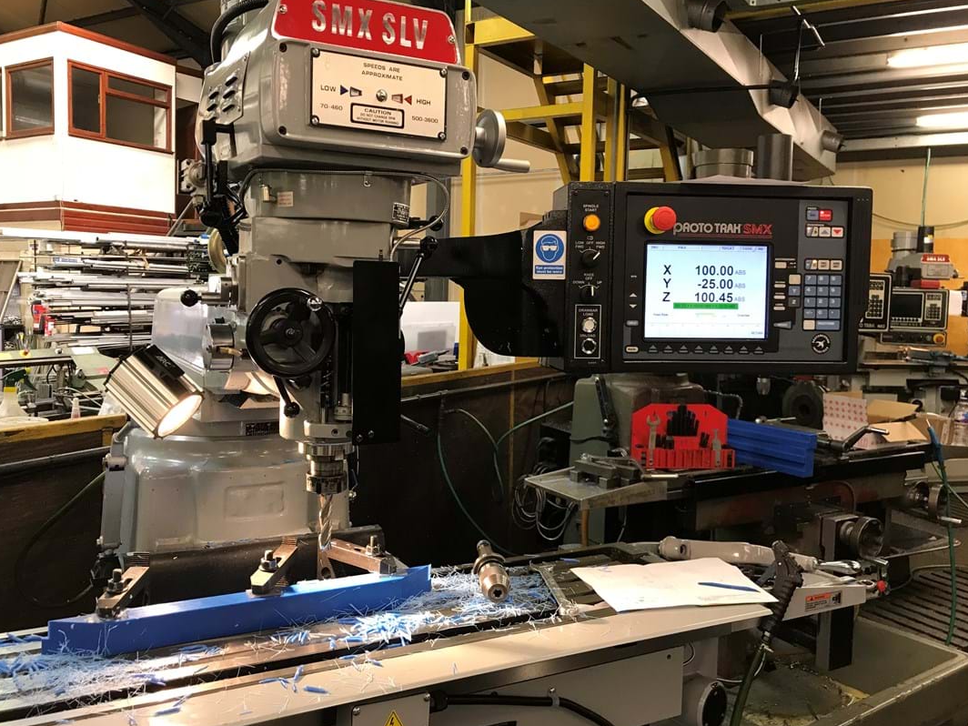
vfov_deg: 46.8
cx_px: 464
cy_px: 352
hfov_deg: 59.9
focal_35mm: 30
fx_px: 839
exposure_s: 1/25
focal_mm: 3.99
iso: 40
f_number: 1.8
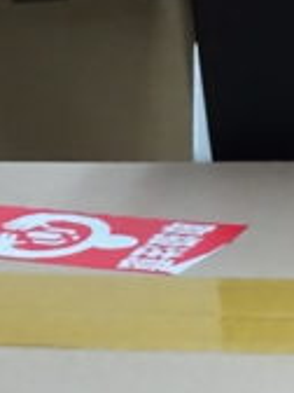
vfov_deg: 11.6
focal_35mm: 146
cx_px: 558
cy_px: 870
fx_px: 1653
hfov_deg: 9.6
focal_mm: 4.1
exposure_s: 1/30
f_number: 3.5
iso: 400
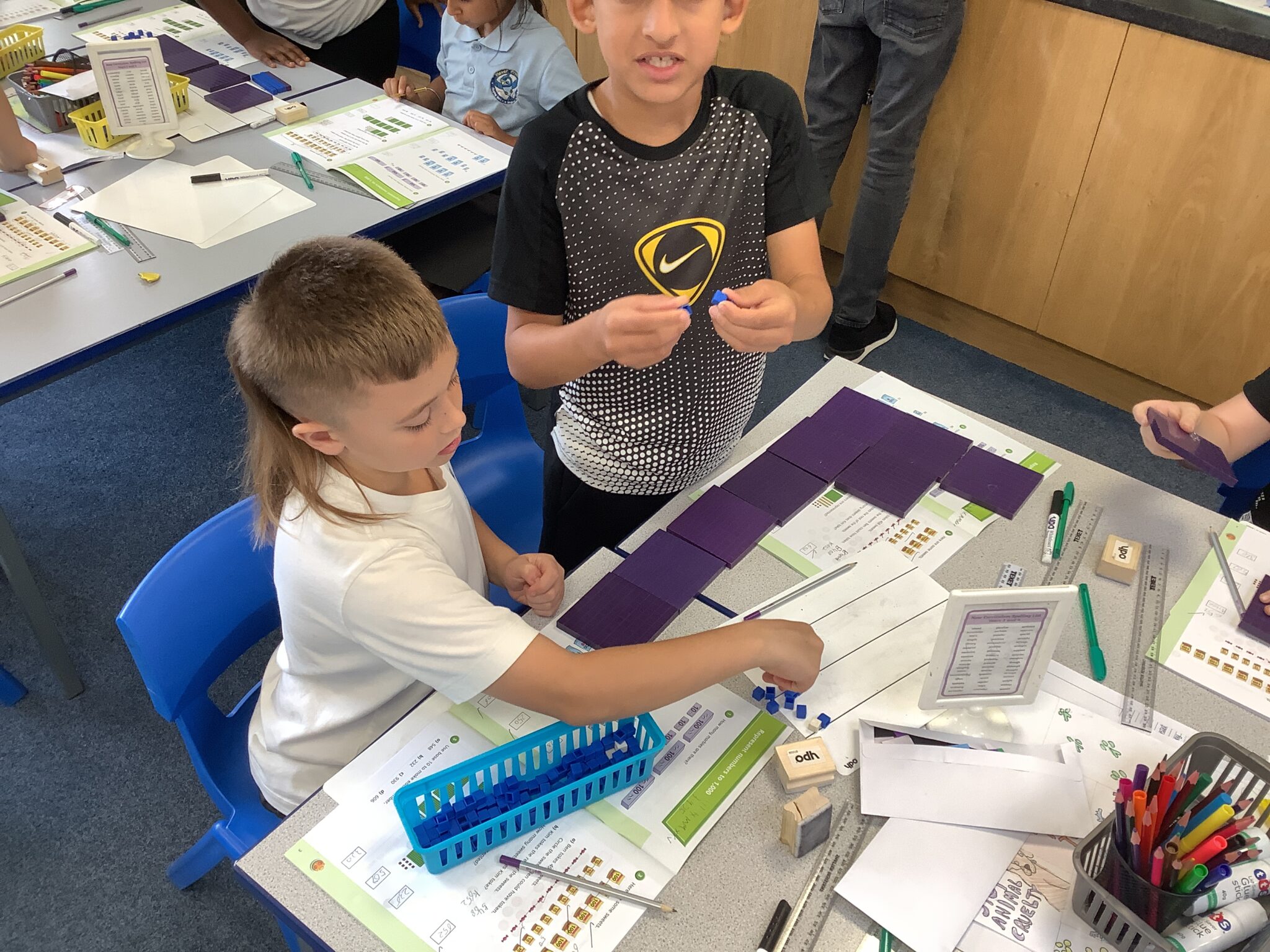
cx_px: 635
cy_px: 476
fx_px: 1137
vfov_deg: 45.4
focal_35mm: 31
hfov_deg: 58.4
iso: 80
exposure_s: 1/50
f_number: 2.4
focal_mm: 3.3
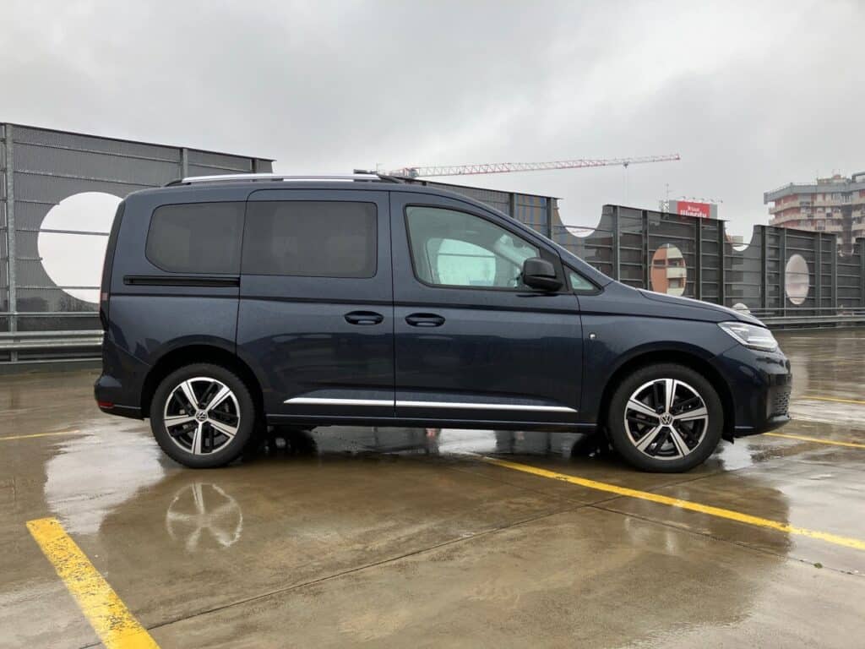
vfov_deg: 49.7
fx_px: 700
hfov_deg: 63.4
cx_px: 432
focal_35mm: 28
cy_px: 324
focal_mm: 3.99
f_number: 1.8
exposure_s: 1/185
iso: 25
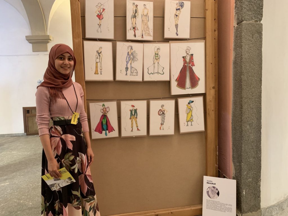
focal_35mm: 26
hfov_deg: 67.3
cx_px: 144
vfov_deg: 53.1
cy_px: 108
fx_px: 216
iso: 320
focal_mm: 4.25
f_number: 1.8
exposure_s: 1/33
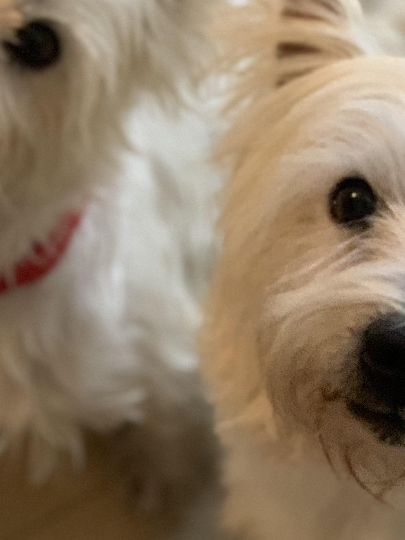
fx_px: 1903
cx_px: 222
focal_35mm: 122
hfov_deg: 12.1
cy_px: 192
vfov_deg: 16.1
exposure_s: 1/40
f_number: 2.4
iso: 500
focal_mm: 6
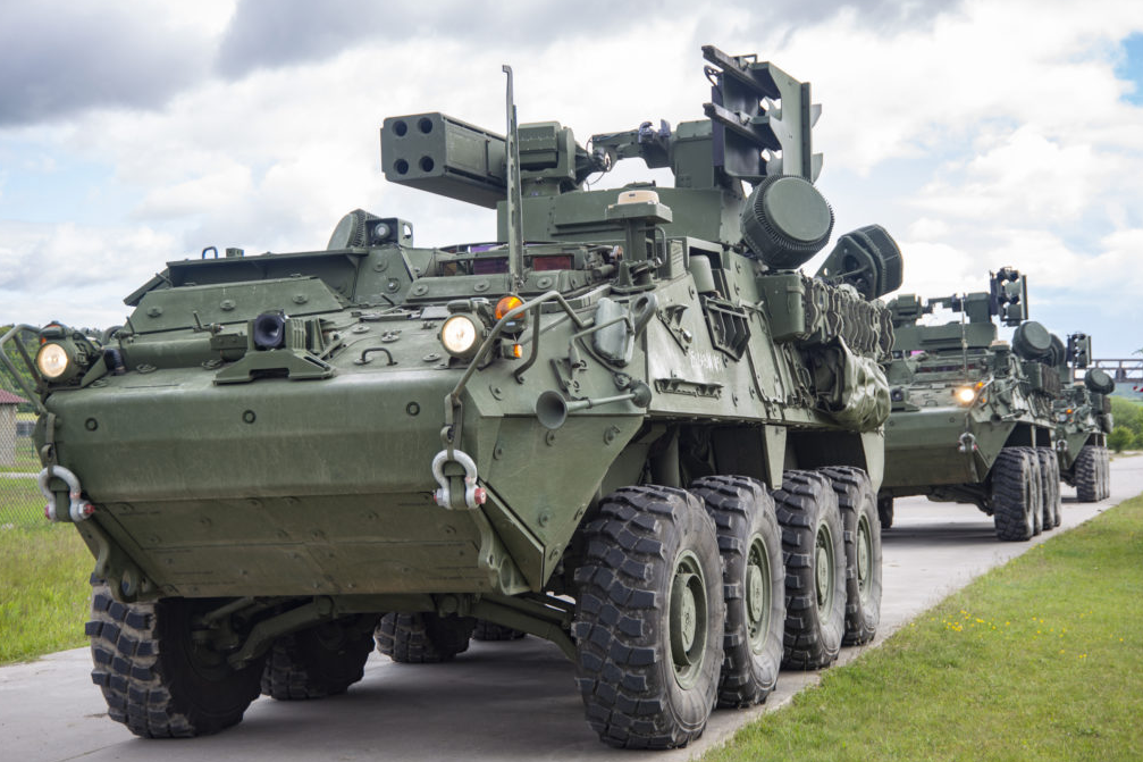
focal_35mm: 59
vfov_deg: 23.0
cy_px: 383
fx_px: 1873
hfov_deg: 33.9
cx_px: 565
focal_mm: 58
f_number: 7.1
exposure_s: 1/80
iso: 100
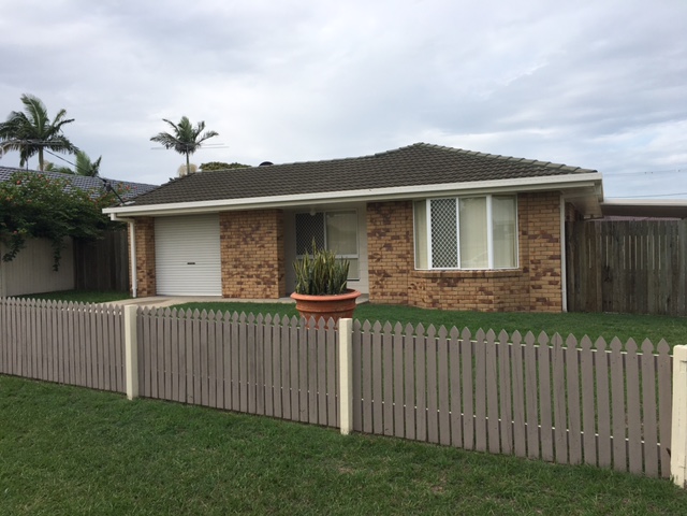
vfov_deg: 48.2
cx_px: 344
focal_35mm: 29
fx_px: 576
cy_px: 258
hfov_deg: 61.7
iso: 25
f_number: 2.2
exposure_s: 1/845
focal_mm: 4.15
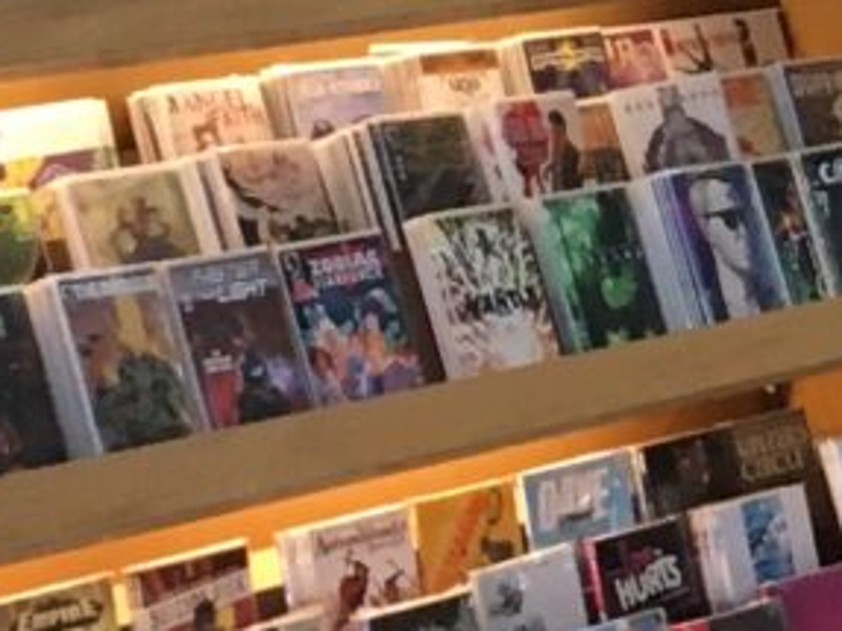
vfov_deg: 6.9
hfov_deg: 9.1
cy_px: -704
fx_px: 5033
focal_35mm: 207
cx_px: 1511
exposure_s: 1/30
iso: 40
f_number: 2.2
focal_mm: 4.15
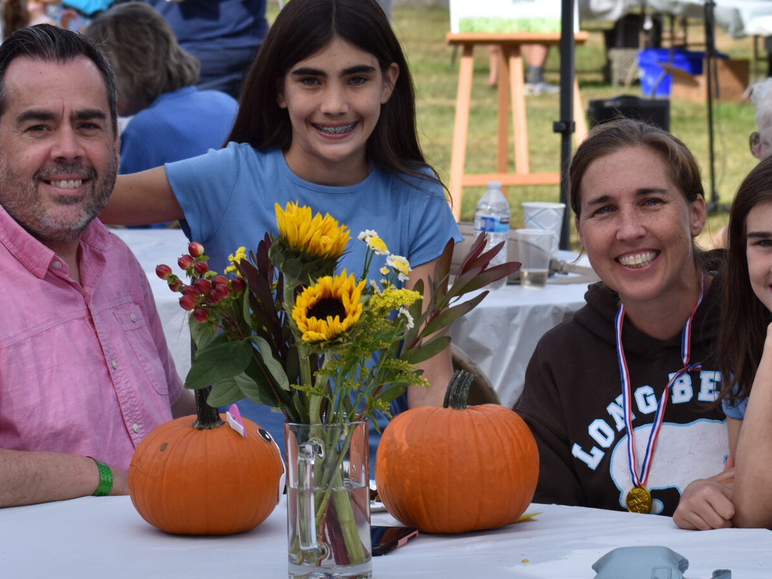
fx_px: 3814
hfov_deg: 11.5
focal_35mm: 171
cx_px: 508
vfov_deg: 8.7
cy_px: 286
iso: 180
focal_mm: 70
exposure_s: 1/500
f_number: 8
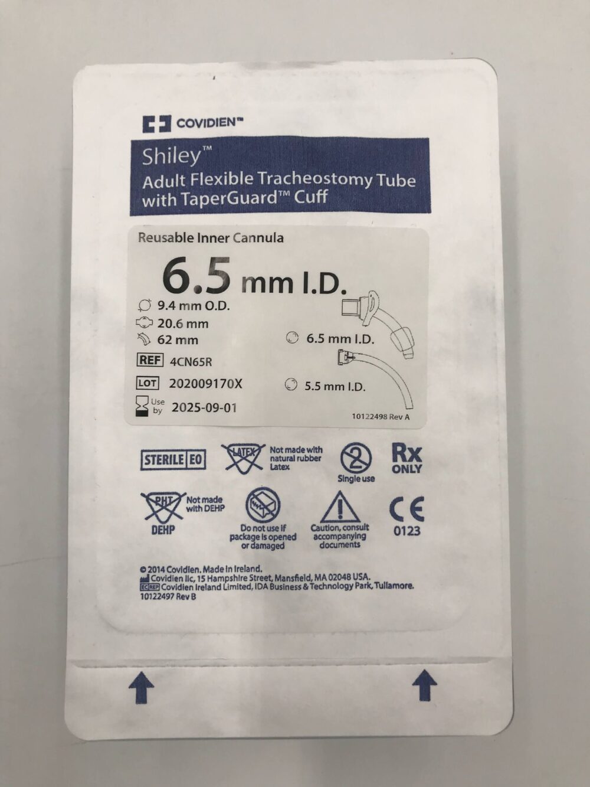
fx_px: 636
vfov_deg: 63.4
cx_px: 295
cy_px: 394
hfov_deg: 49.8
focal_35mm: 28
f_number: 1.8
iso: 20
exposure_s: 1/223
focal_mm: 3.99
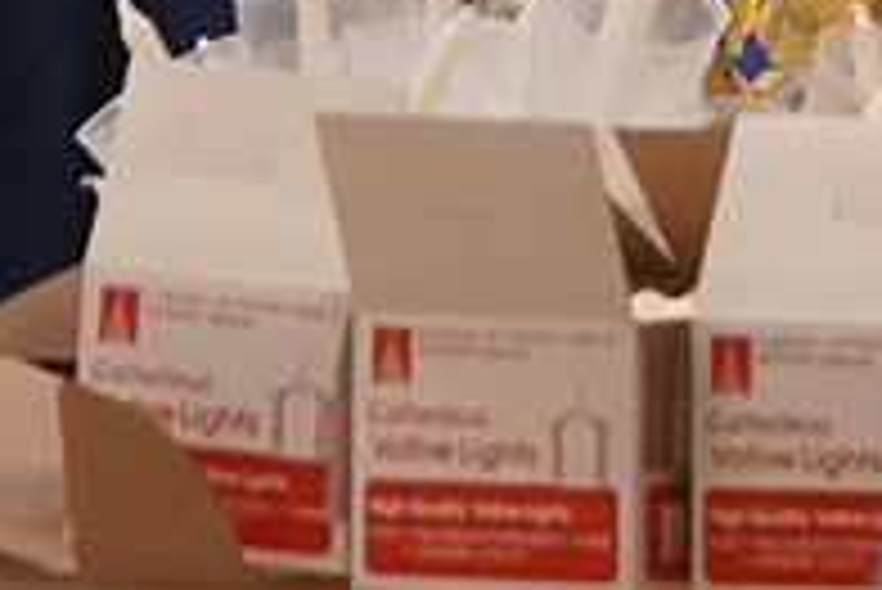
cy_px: -1112
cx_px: -117
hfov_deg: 2.2
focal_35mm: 928
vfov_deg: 1.5
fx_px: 22754
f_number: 4
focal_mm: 101
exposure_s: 1/100
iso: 6400
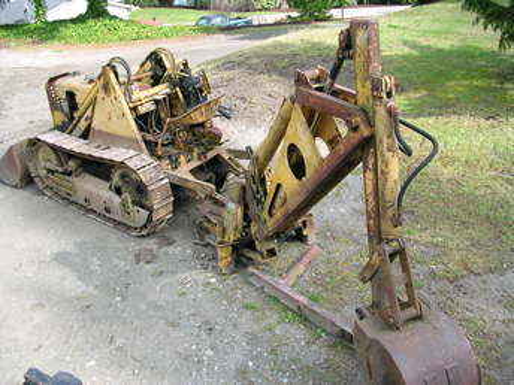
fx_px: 549
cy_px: 192
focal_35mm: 37
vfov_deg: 38.7
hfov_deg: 50.1
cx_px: 257
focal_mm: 5.6
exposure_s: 1/239
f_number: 2.7
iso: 100
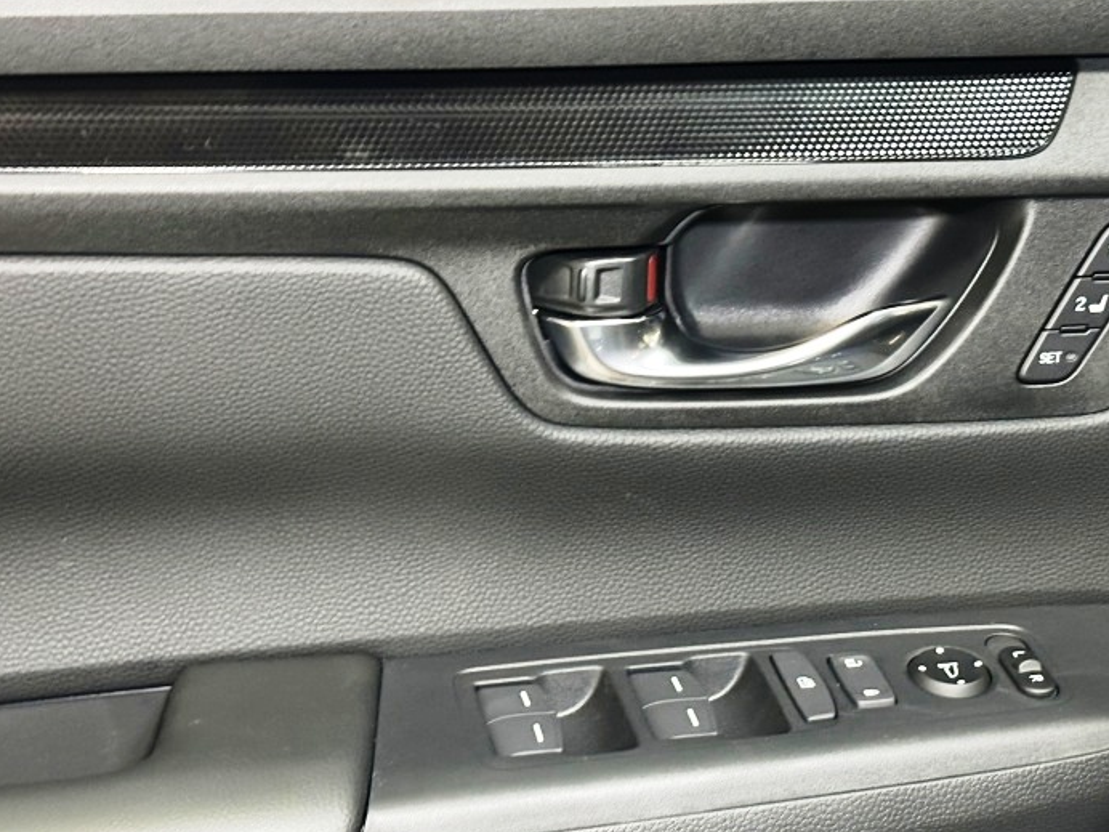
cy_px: 519
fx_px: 2275
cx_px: 726
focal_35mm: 71
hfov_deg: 27.3
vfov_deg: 20.7
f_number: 1.78
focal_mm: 6.86
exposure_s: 1/30
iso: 640
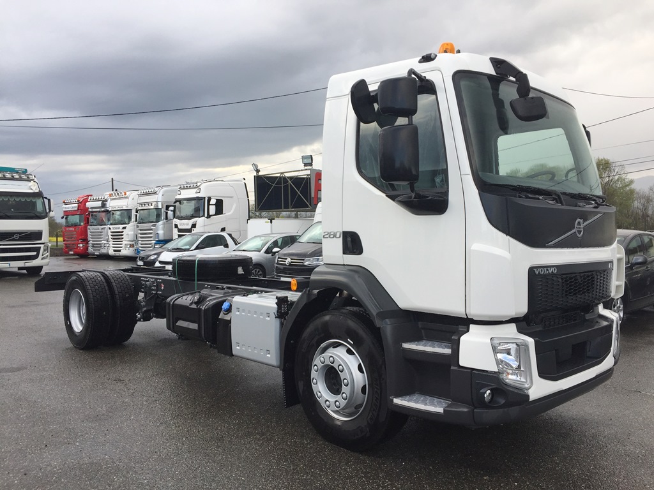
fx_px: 548
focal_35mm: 29
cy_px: 245
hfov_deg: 61.7
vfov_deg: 48.2
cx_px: 327
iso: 32
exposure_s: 1/359
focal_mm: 4.15
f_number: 2.2
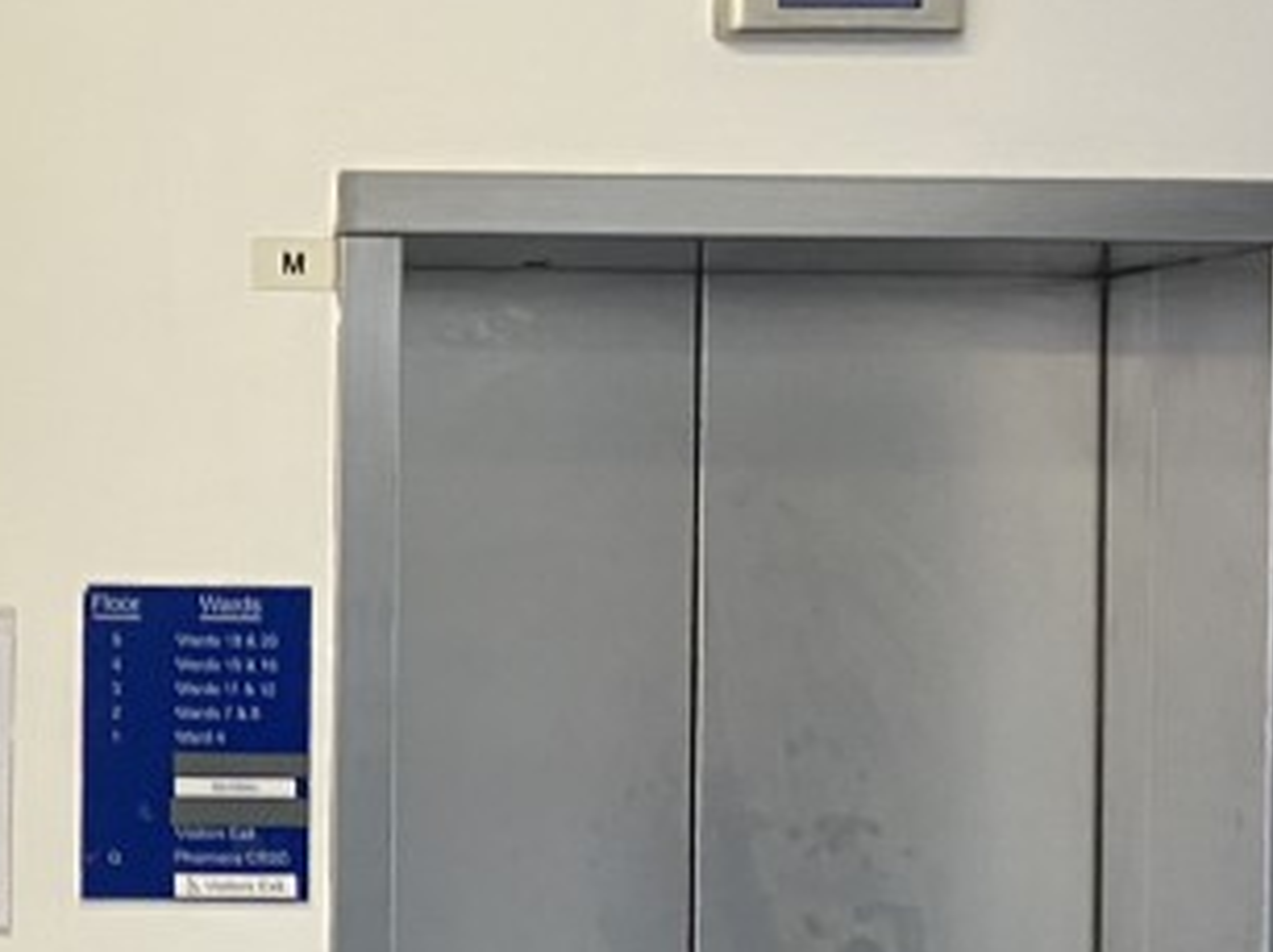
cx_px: -1186
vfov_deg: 14.5
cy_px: 649
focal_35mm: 102
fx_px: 3748
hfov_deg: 15.7
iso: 160
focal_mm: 4.25
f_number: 1.8
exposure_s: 1/50
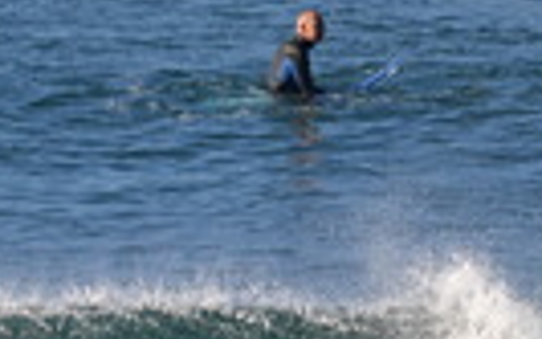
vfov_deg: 0.8
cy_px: 566
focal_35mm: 1719
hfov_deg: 1.2
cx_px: 183
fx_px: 25381
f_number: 5.6
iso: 125
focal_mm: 300
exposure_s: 1/500
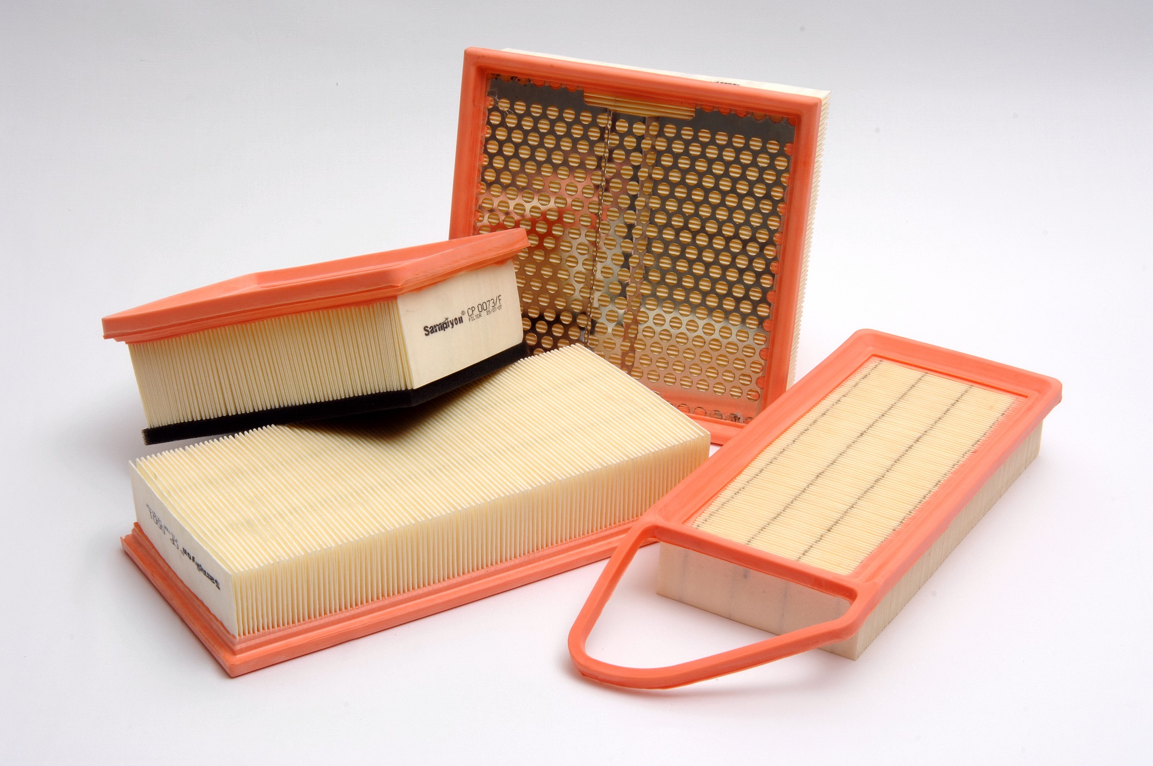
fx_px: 2159
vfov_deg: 20.1
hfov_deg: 29.9
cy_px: 383
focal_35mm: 68
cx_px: 576
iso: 100
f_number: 18
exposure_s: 1/100
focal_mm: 45
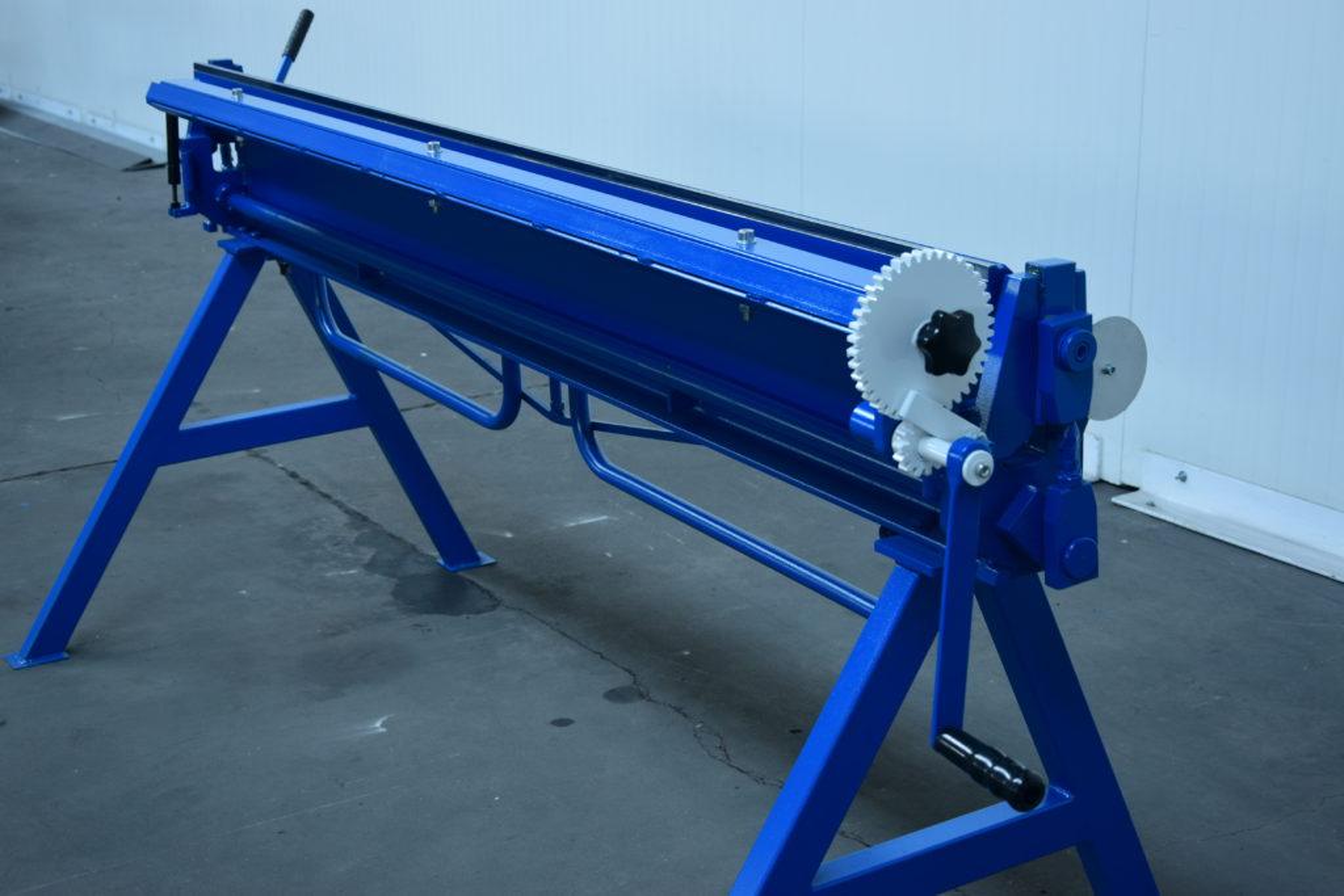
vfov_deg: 25.8
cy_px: 448
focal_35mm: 52
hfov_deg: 37.8
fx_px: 1960
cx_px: 672
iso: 400
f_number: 5.6
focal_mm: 35
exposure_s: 1/8
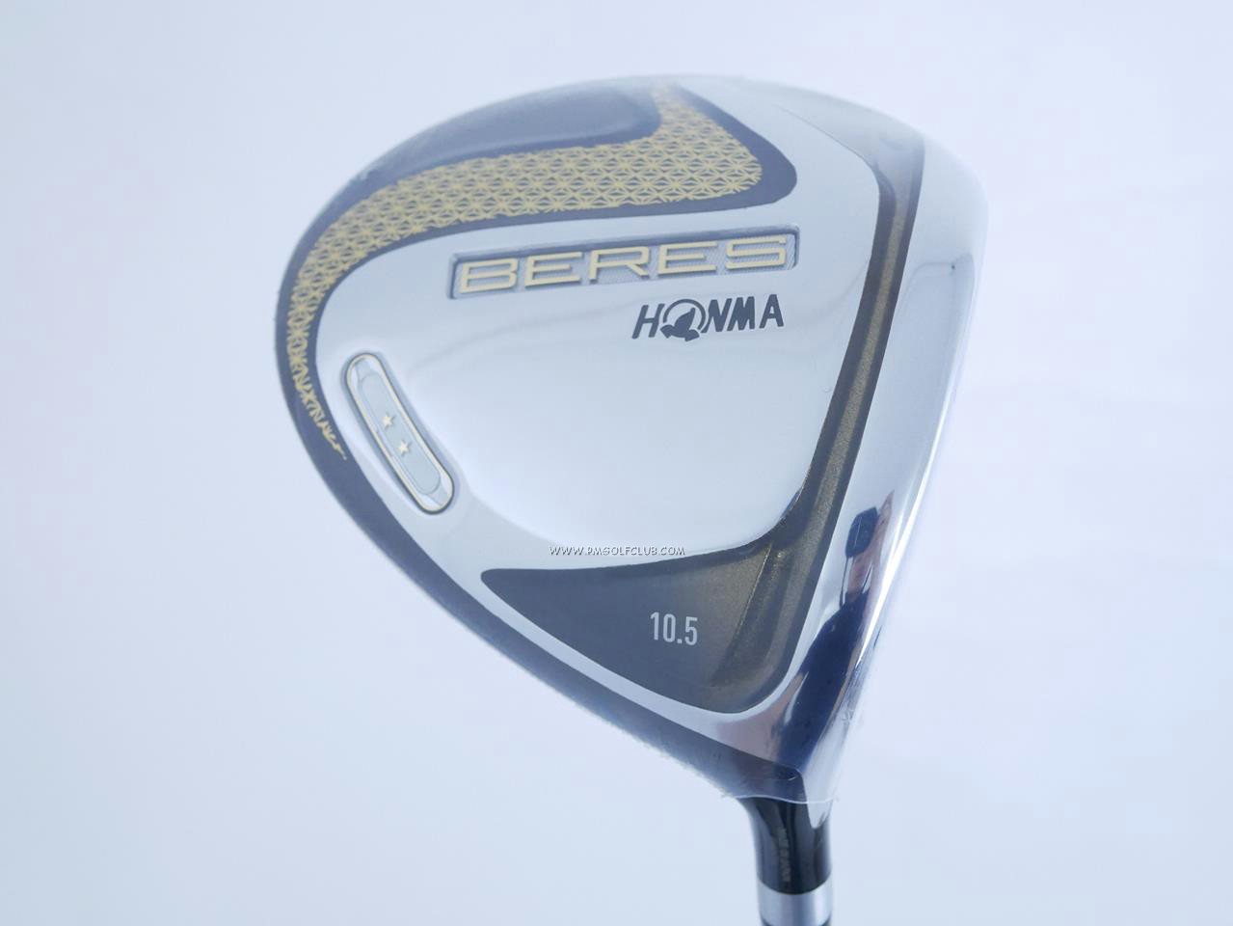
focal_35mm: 50
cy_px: 463
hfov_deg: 38.2
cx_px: 616
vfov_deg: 29.1
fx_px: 1781
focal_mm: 25
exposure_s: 1/100
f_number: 4.5
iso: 1600
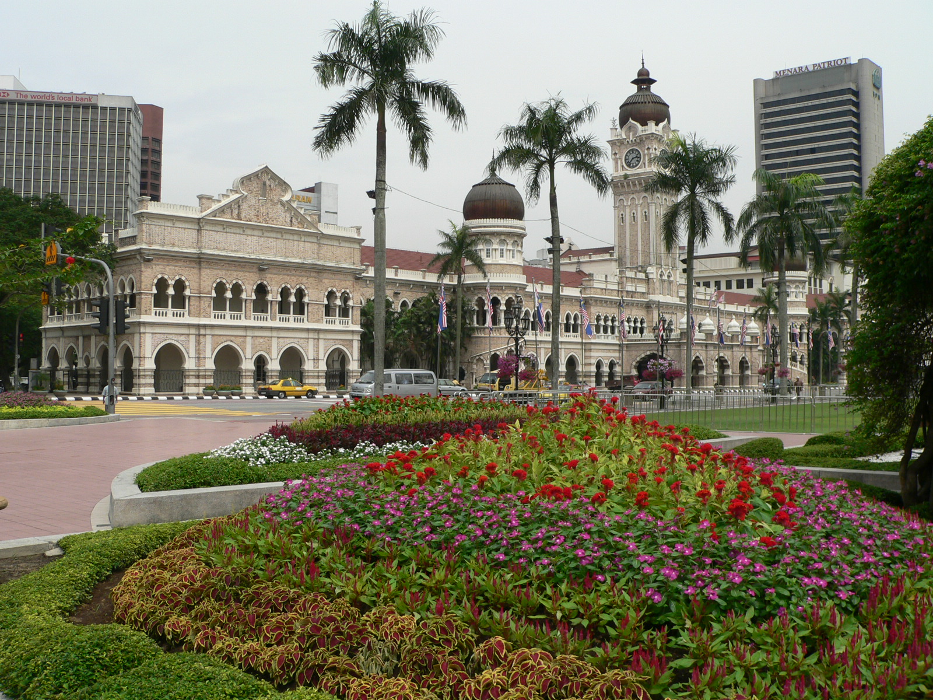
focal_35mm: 36
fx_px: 970
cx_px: 466
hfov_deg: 51.4
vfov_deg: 39.7
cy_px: 350
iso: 80
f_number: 4.6
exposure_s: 1/500
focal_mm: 6
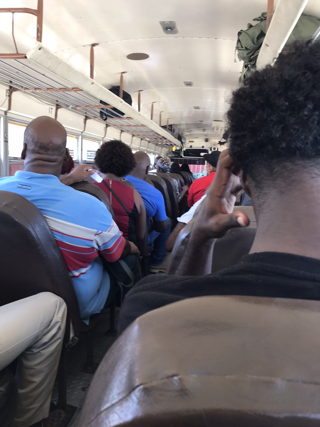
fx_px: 345
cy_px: 214
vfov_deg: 63.4
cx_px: 160
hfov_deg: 49.7
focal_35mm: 28
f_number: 1.8
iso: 32
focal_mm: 3.99
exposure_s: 1/60
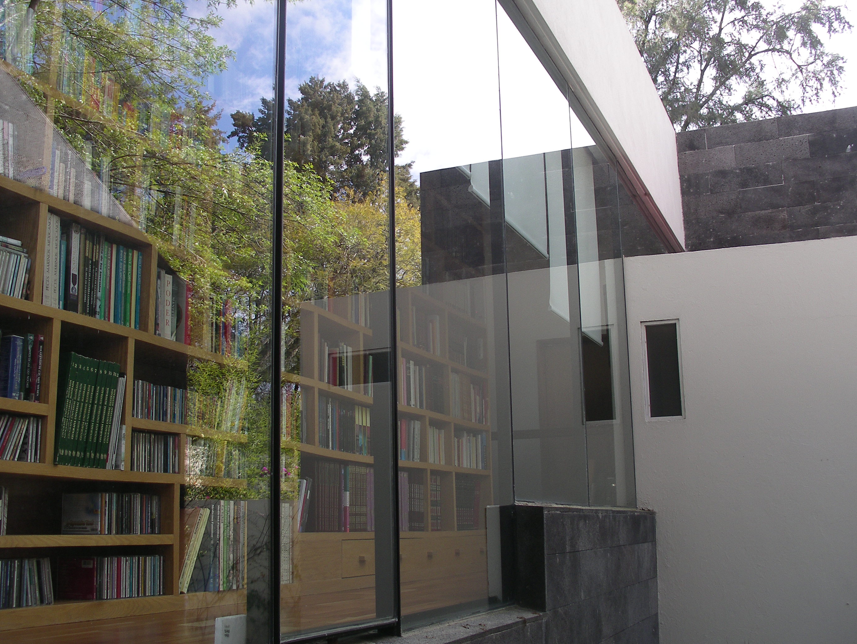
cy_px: 322
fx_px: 1016
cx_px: 389
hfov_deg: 45.7
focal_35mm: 41
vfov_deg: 35.2
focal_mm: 7.8
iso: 80
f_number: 3
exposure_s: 1/125
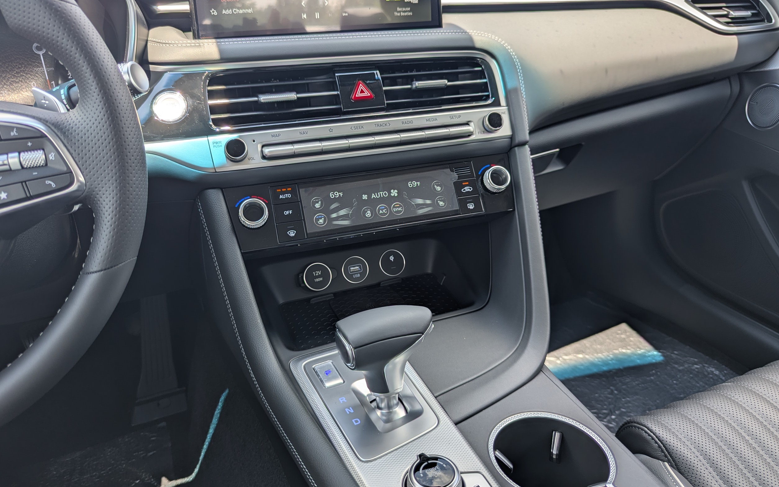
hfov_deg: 70.4
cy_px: 218
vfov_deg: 47.5
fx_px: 552
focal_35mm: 26
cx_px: 393
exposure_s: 1/339
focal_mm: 6.81
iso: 38
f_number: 1.85
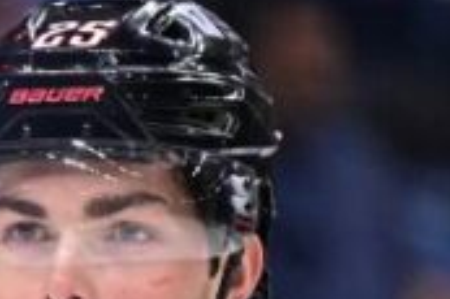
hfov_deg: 2.3
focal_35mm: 890
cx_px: 122
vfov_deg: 1.5
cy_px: 647
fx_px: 11114
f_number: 2.8
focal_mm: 200
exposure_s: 1/1600
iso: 3200
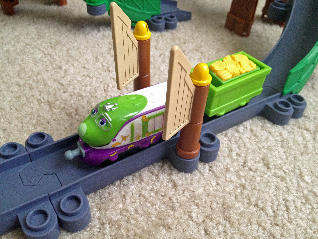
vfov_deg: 40.7
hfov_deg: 52.6
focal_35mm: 35
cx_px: 159
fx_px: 322
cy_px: 120
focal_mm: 4.28
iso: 200
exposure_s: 1/20
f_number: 2.4
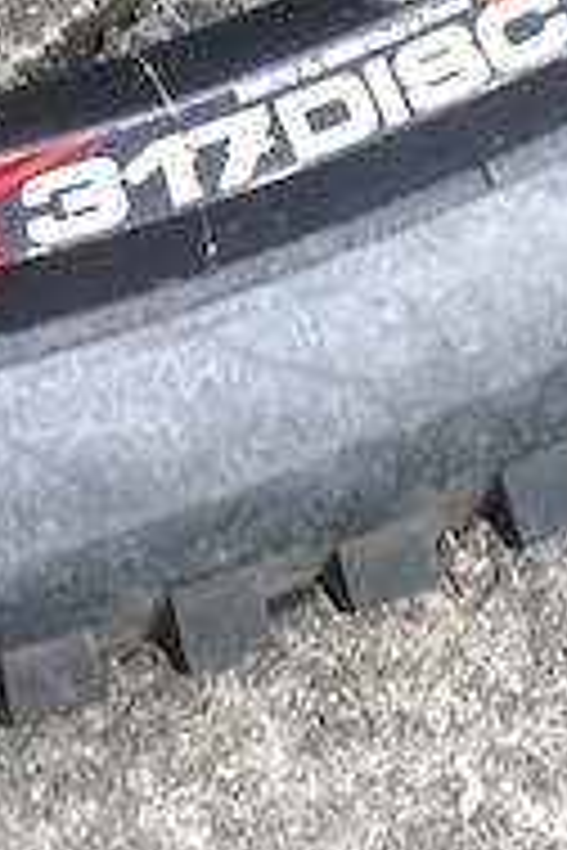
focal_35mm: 154
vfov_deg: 13.1
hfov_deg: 8.8
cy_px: -108
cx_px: -176
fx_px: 3638
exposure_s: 1/208
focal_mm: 4.28
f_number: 2.4
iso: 50
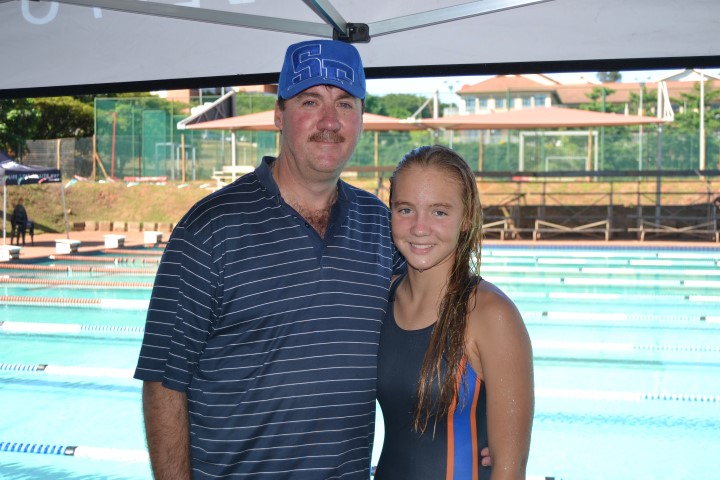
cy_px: 240
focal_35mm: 46
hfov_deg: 42.3
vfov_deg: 28.9
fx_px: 930
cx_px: 360
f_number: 5
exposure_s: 1/200
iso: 100
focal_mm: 31
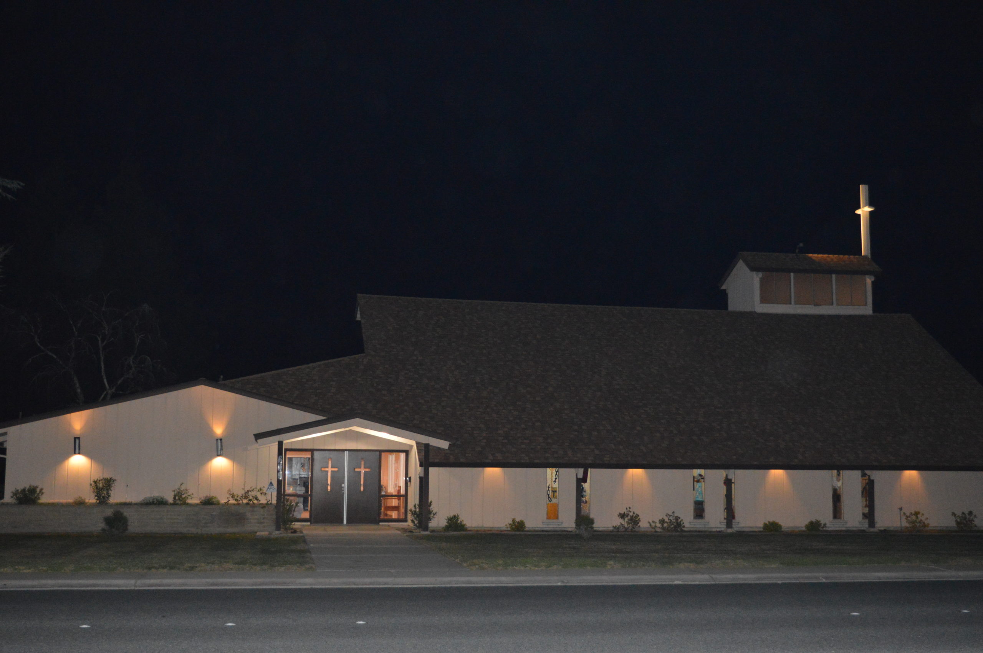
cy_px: 326
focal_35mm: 44
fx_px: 1187
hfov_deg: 45.0
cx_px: 492
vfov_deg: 30.8
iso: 3200
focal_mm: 29
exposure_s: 1/60
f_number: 4.2
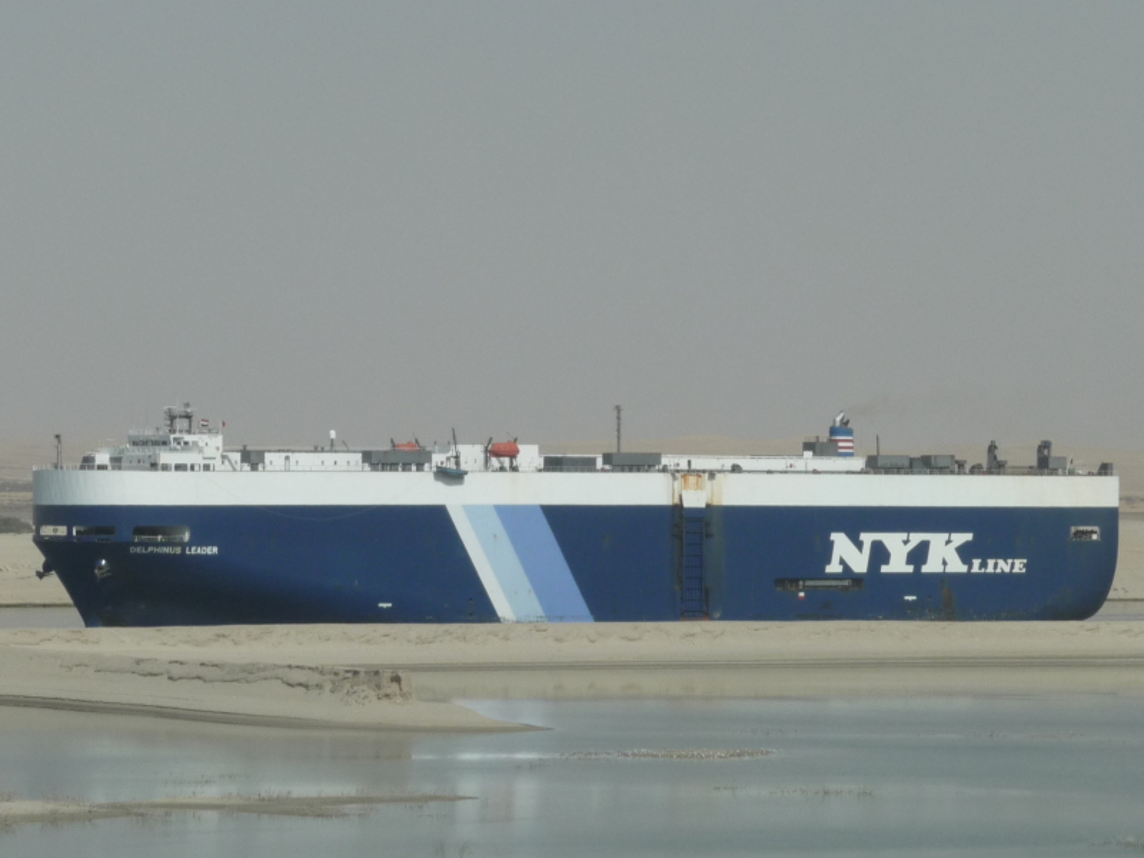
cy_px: 429
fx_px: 6808
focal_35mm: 206
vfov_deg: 7.2
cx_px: 572
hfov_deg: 9.6
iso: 100
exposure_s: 1/250
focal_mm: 21.8
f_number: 11
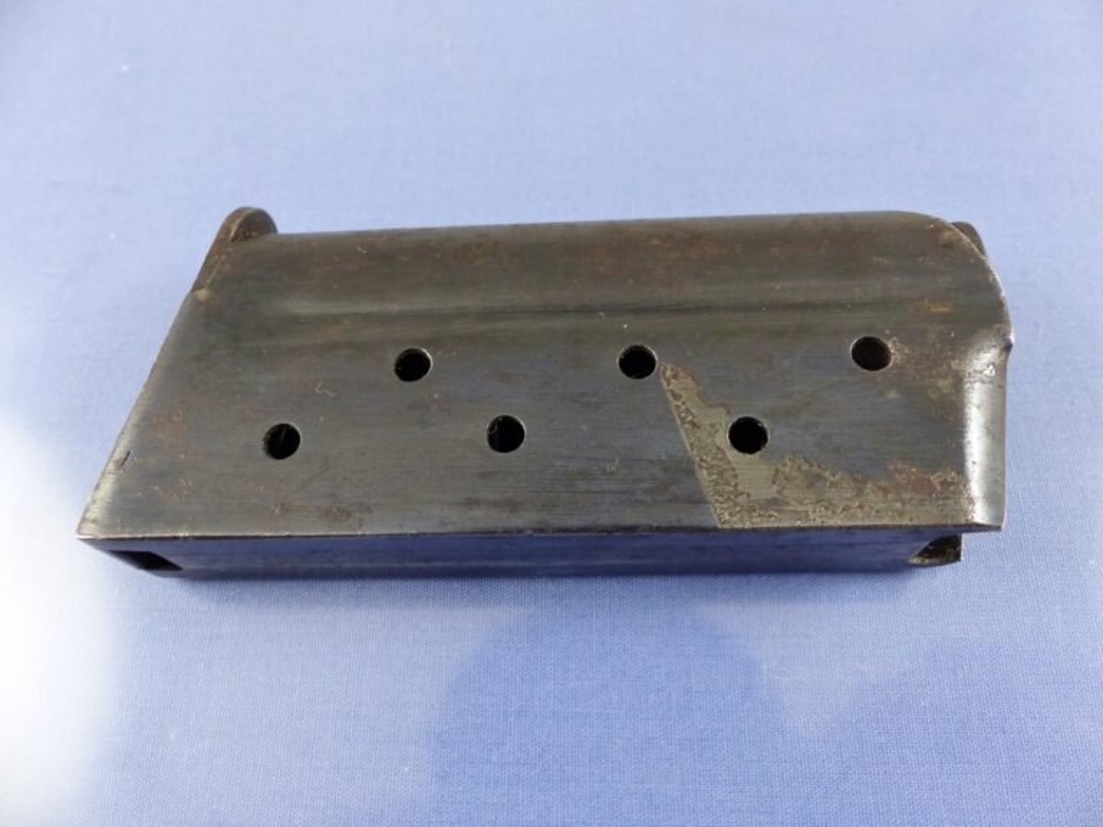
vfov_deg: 54.9
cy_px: 414
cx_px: 552
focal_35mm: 25
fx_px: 797
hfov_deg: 69.4
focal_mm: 4.5
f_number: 2.8
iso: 250
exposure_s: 1/60
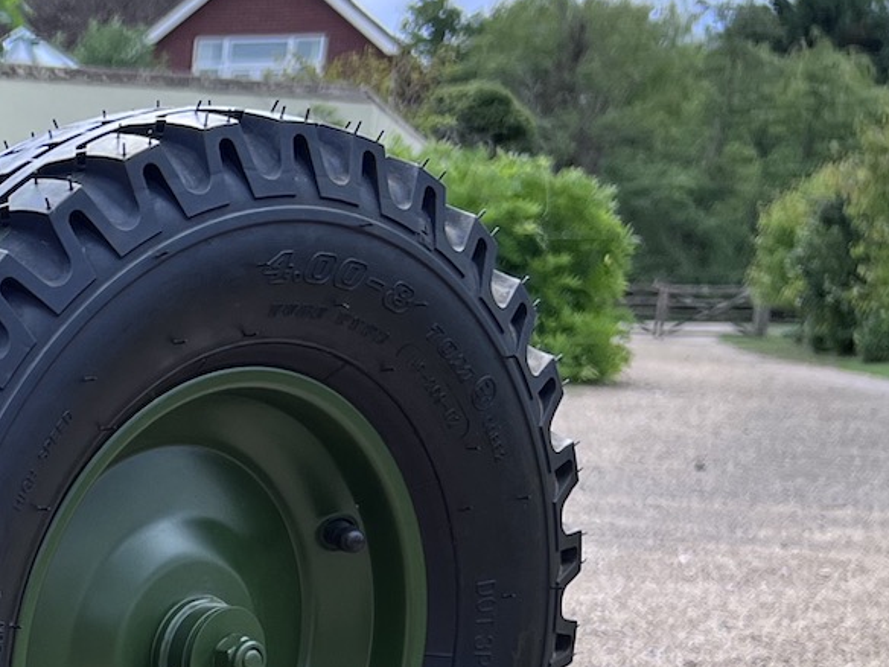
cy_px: 807
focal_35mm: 89
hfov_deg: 18.5
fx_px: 2286
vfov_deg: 15.9
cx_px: -585
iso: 50
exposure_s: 1/827
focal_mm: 5.7
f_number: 1.5
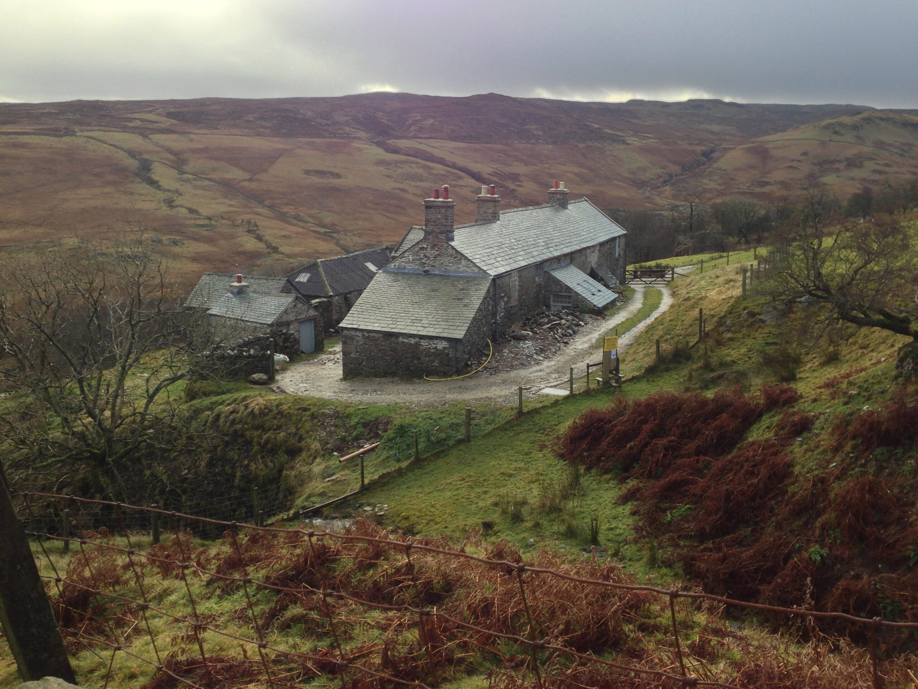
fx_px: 875
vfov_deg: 42.9
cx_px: 459
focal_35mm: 33
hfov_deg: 55.4
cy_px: 344
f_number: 2.4
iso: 50
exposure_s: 1/384
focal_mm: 4.13
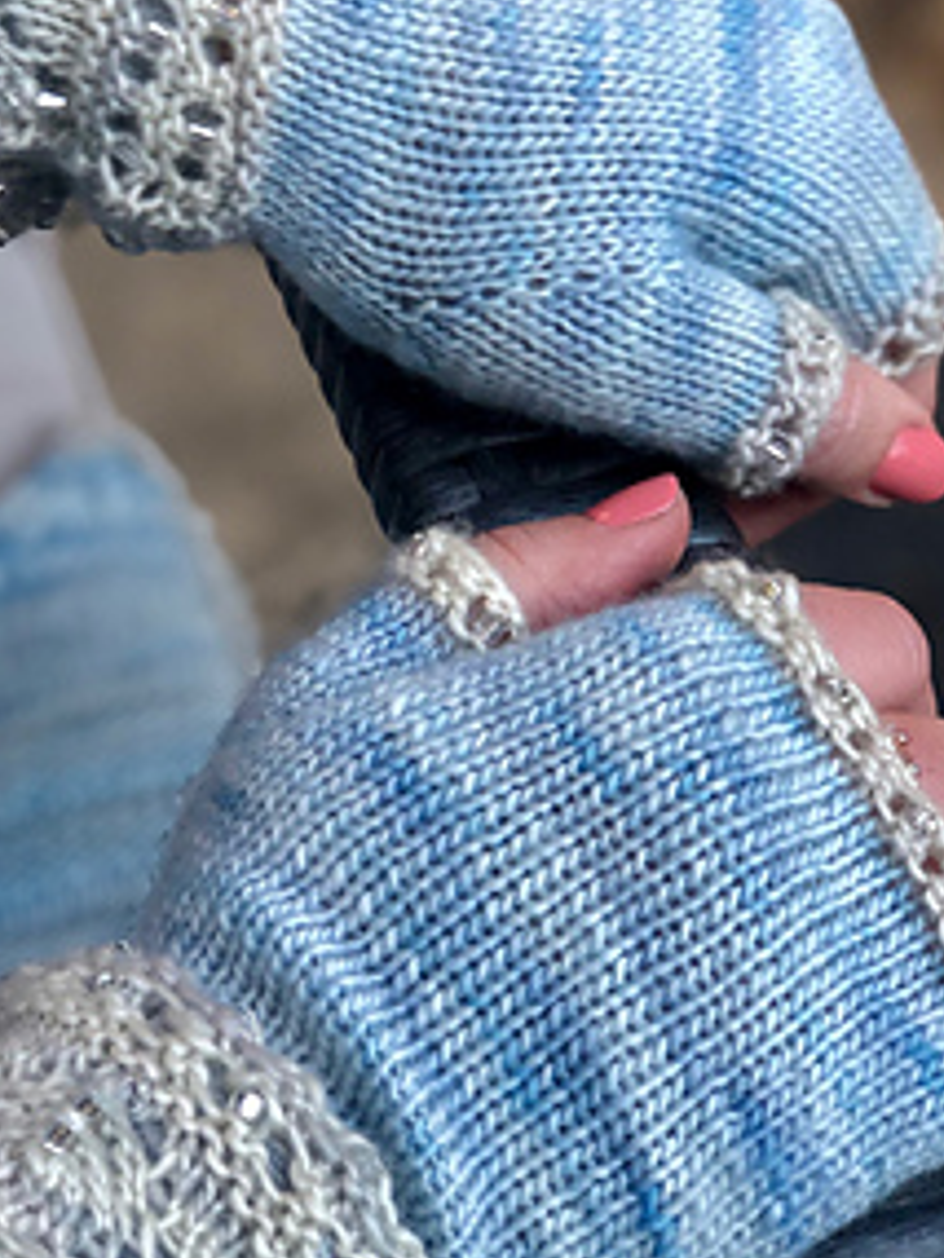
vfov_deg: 19.6
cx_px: 258
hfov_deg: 14.8
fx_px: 3633
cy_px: 516
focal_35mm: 100
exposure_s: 1/60
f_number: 2.8
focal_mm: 6.6
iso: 32
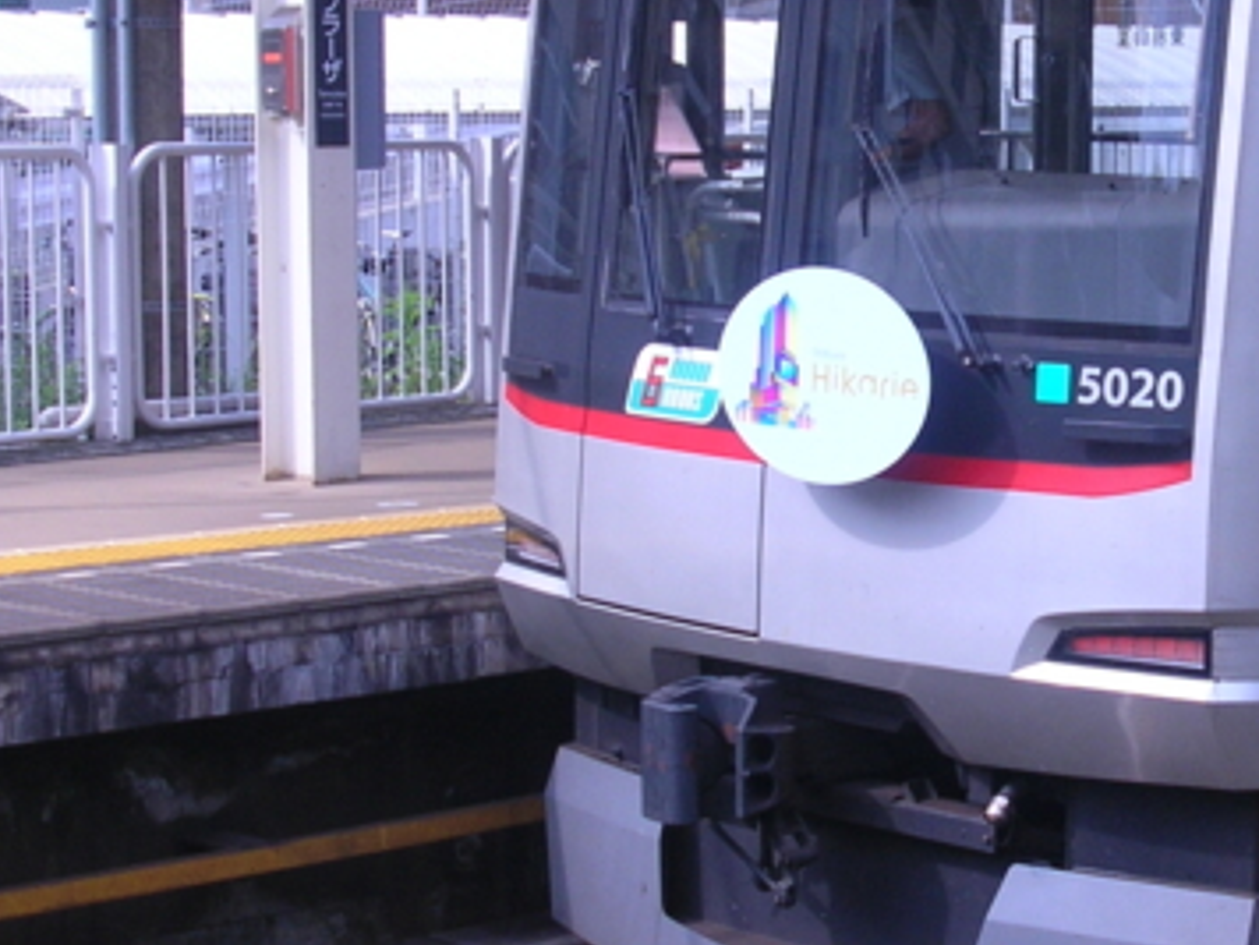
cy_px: 391
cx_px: 1135
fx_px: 3673
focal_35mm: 101
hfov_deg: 19.1
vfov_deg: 14.6
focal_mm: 7.5
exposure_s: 1/450
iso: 50
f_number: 3.1
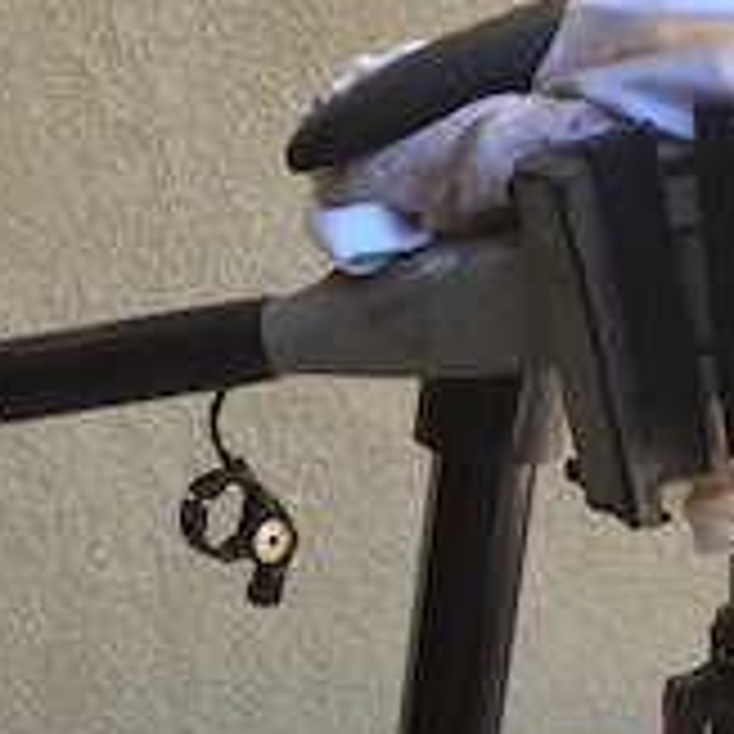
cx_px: 405
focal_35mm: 126
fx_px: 3023
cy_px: 914
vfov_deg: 13.4
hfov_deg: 13.8
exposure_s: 1/128
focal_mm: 4.15
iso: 32
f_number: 2.2
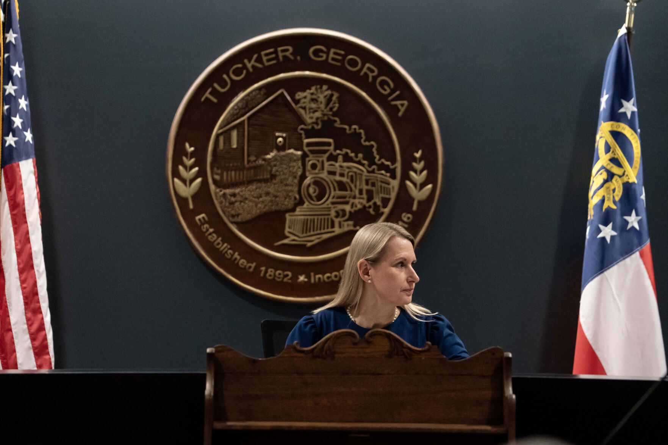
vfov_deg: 6.9
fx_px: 3710
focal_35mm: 200
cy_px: 222
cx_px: 334
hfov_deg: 10.3
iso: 6400
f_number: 4
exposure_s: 1/320
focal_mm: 200
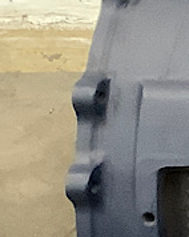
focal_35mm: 202
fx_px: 1415
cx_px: 751
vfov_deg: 9.5
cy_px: -24
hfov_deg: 6.3
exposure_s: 1/50
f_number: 2.4
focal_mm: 3.3
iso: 250
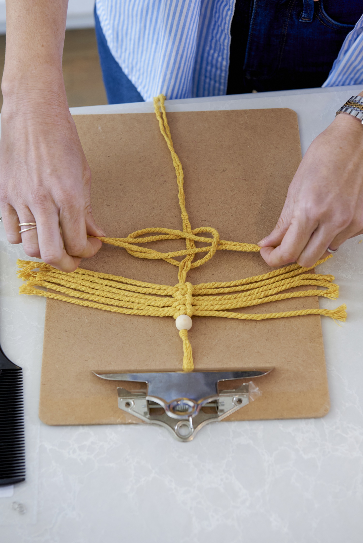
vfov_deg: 35.6
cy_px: 272
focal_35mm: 56
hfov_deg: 24.2
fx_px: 846
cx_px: 182
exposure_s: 1/125
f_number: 4.5
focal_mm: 56
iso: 800
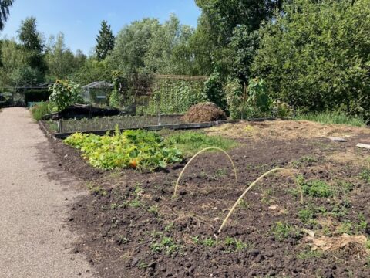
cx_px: 185
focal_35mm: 28
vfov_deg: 49.7
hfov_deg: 63.4
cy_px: 139
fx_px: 299
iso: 20
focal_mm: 3.99
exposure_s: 1/960
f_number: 1.8
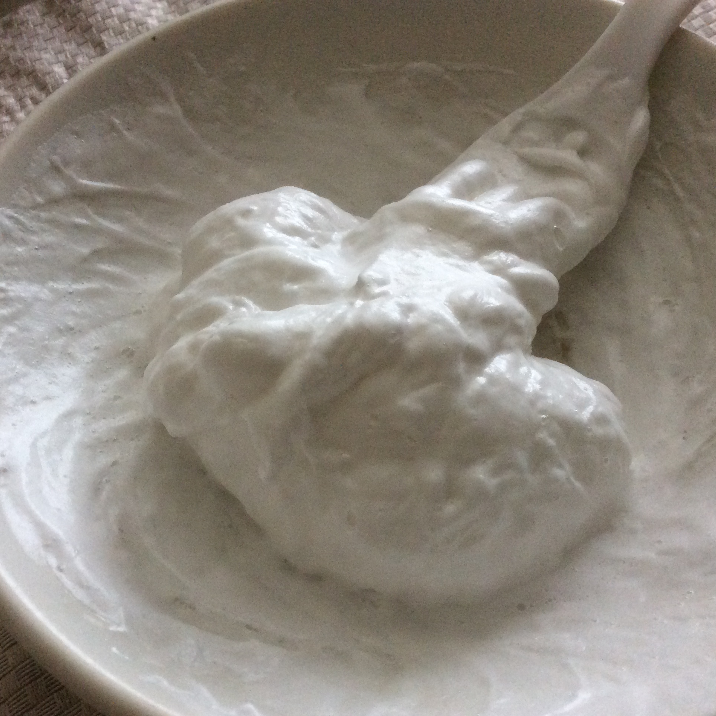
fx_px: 889
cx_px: 345
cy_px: 357
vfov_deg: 43.9
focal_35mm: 38
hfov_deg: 43.9
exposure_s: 1/24
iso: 160
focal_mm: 3.3
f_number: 2.4
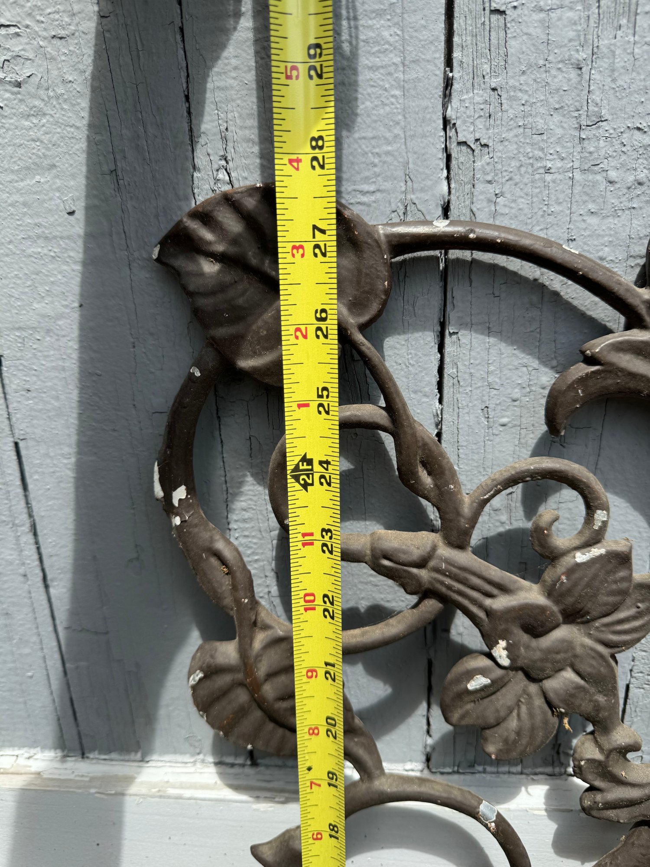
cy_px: 434
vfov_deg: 71.6
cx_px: 325
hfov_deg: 56.8
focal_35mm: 24
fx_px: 601
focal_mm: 6.76
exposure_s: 1/3247
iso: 80
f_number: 1.78
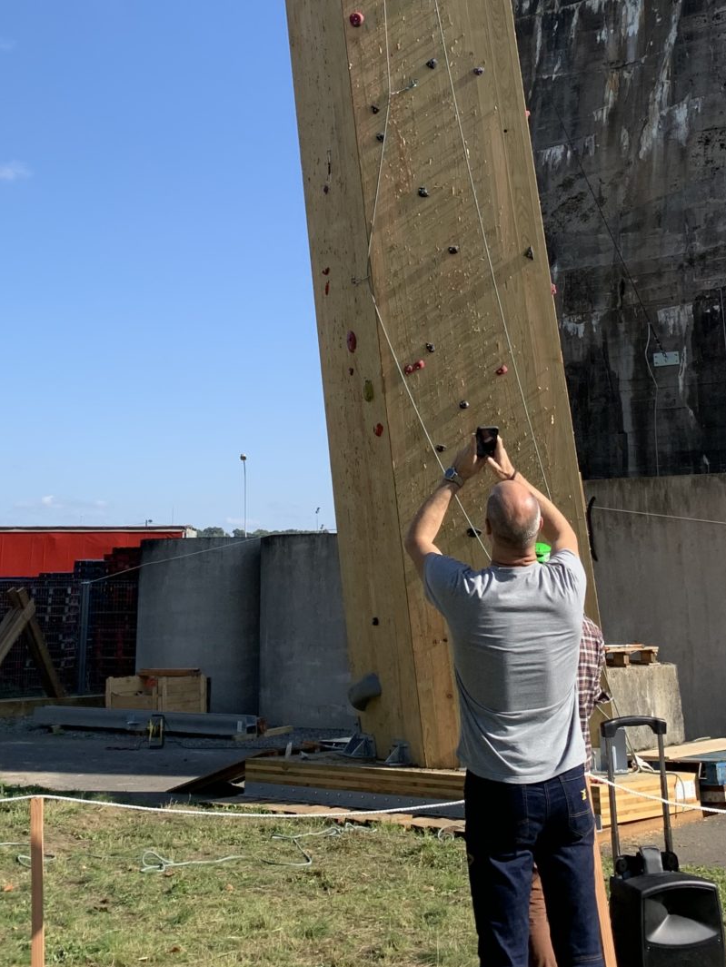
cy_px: 44
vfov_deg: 35.3
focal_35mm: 50
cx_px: 333
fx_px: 1398
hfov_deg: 29.1
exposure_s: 1/1468
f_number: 1.8
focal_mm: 4.25
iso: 25
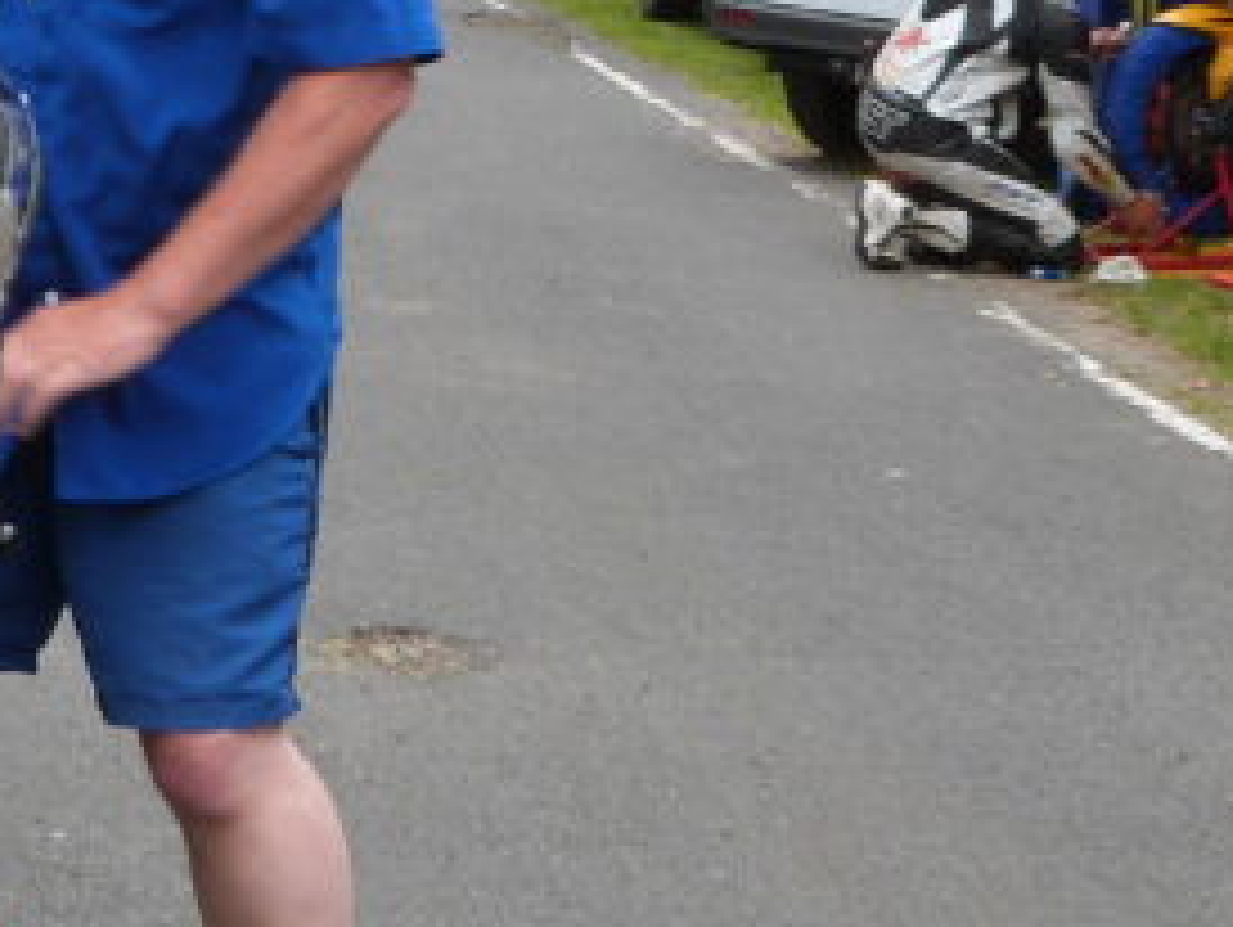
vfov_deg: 9.6
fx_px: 5455
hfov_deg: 12.8
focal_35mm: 153
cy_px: -81
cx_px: 108
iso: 100
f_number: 4
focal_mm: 7.3
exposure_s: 1/125
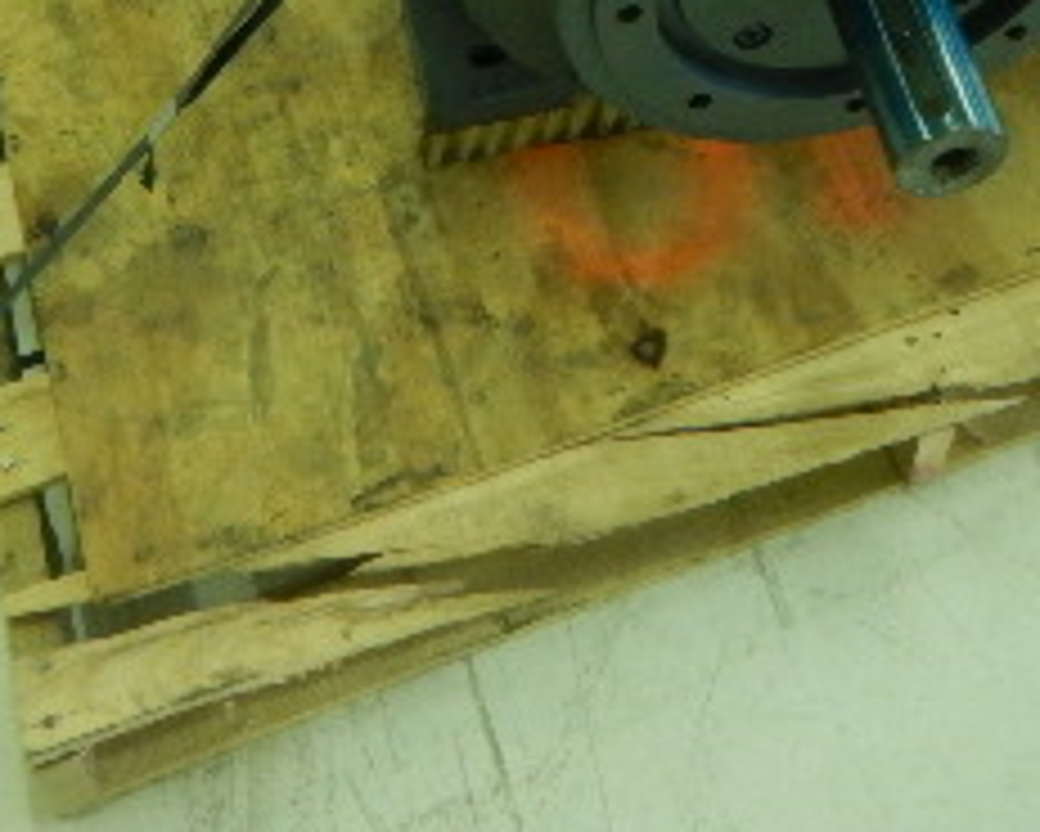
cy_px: -198
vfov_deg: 21.6
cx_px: 752
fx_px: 2002
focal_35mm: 65
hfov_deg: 28.8
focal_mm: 4.3
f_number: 2.8
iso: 400
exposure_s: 1/25
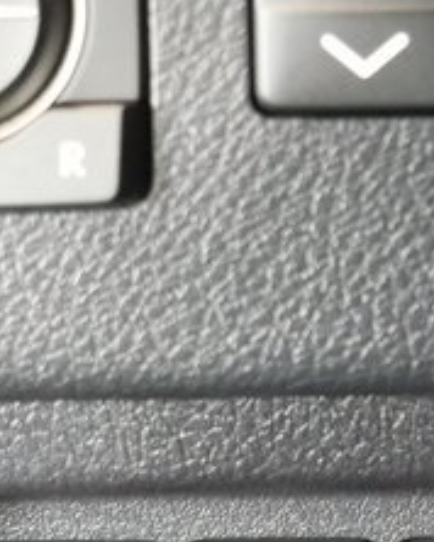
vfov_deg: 11.9
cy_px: 364
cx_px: 300
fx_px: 2597
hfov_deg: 9.5
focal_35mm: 162
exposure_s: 1/20
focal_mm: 18
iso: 3200
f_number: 3.9
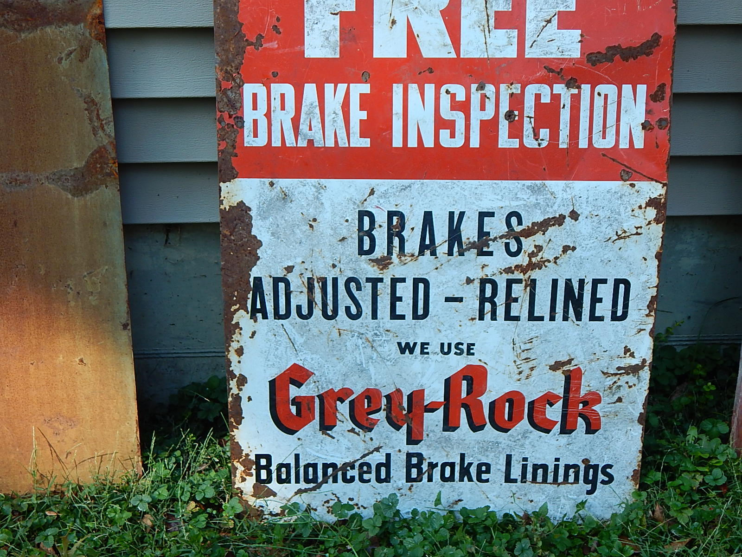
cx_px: 371
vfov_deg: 33.6
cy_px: 278
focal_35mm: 43
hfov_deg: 43.9
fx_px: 922
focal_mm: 7.7
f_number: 3.6
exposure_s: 1/160
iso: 125
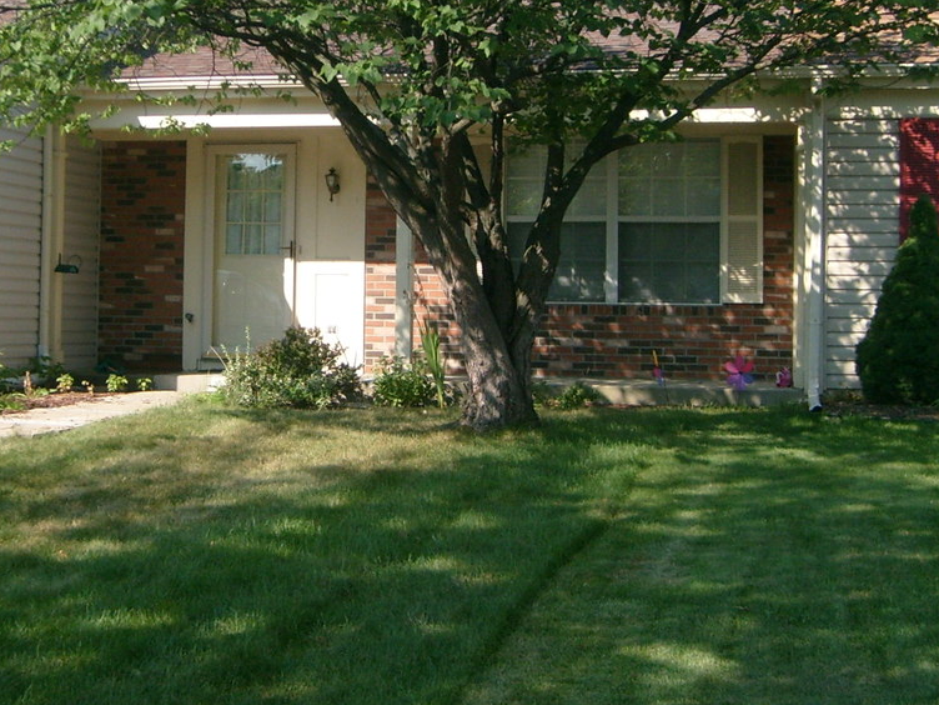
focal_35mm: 67
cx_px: 351
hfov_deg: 28.9
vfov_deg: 21.8
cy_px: 221
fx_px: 1817
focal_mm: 5.8
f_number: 7.1
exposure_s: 1/125
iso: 80
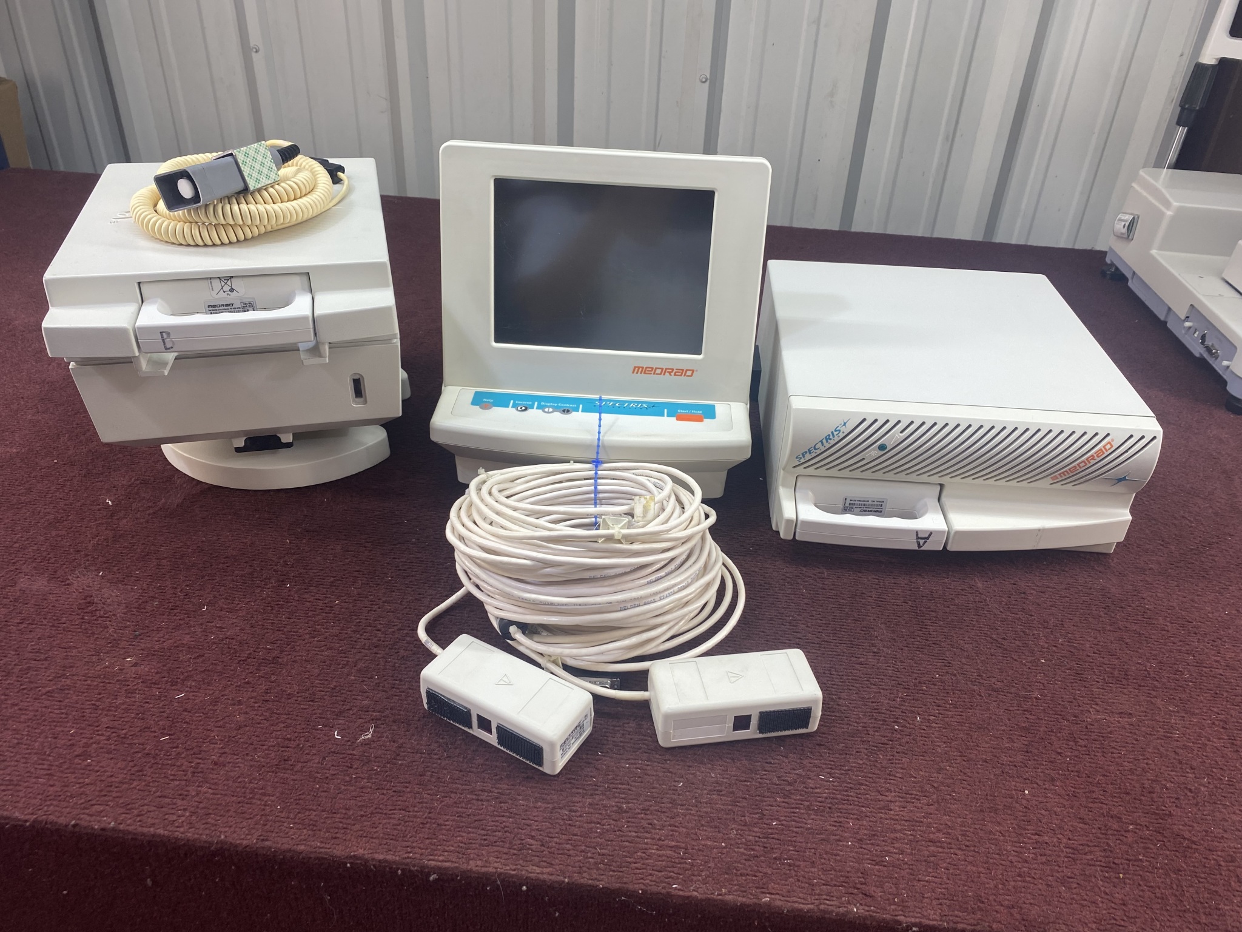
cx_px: 621
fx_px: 933
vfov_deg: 53.1
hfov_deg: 67.3
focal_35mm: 26
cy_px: 466
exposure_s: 1/120
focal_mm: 4.25
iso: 50
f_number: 1.8
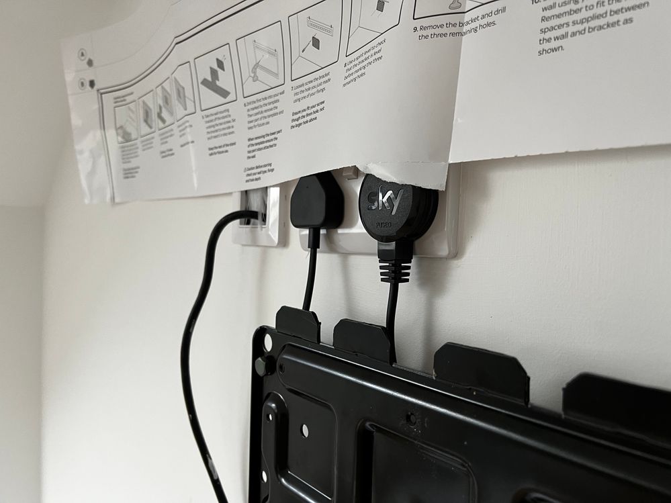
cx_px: 336
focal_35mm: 26
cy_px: 252
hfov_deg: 67.3
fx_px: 504
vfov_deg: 53.1
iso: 125
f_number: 1.5
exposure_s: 1/65
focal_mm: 5.7
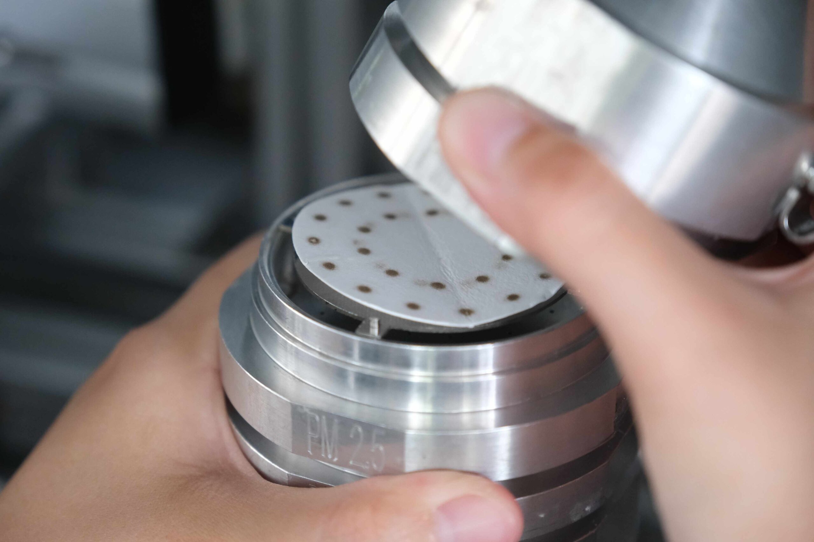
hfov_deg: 24.5
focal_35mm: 83
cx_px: 407
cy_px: 271
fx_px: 1877
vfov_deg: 16.5
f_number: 2.8
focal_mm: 55
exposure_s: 1/250
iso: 3200
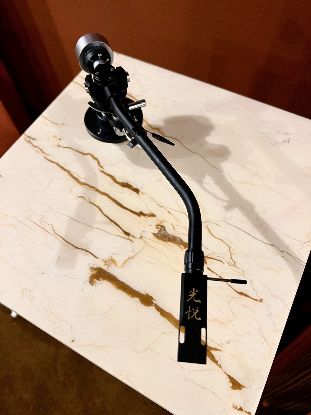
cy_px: 208
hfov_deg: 53.1
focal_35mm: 26
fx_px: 311
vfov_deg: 67.3
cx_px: 156
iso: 400
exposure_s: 1/33
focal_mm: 5.7
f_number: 1.5
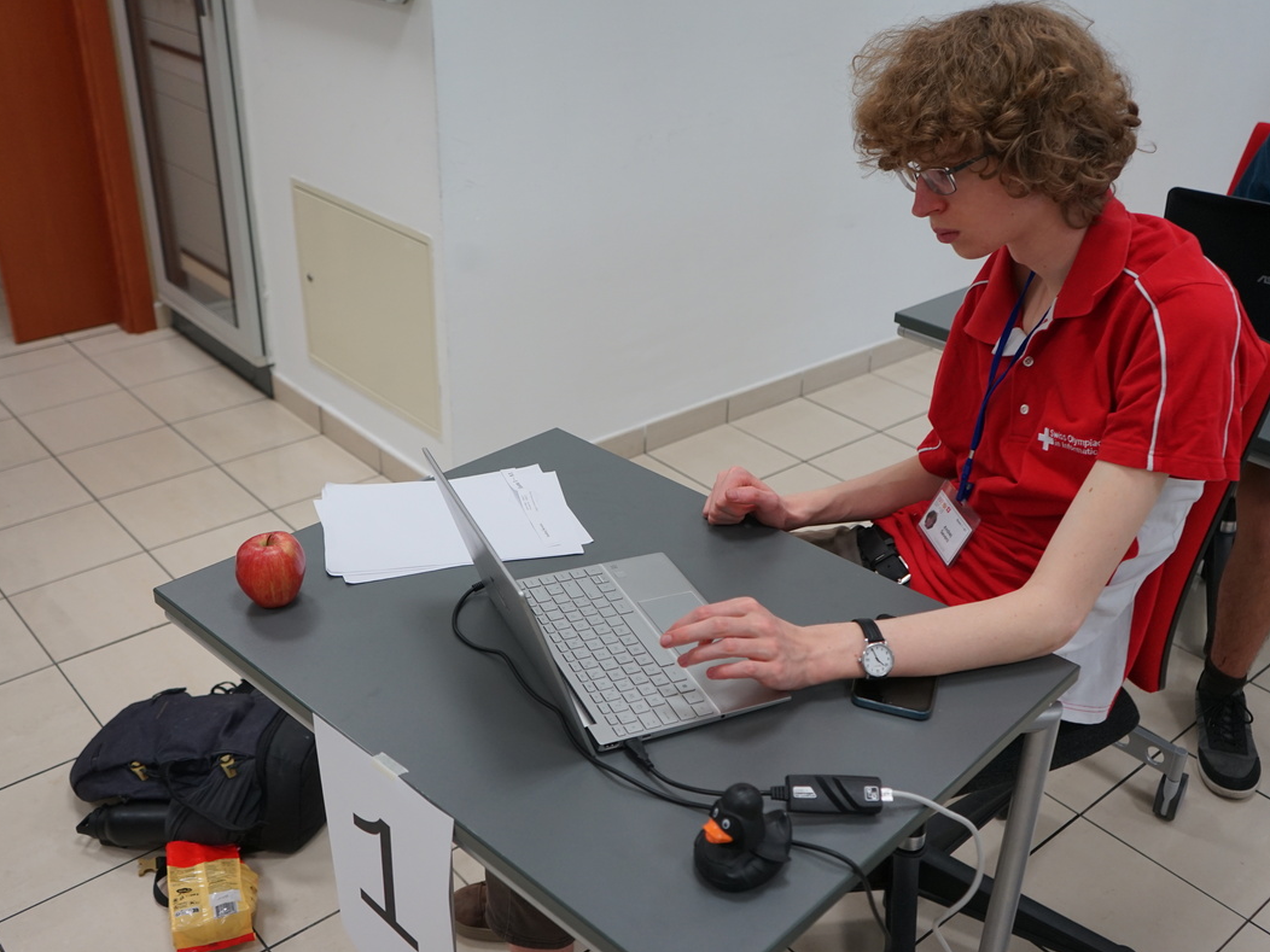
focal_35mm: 34
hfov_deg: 54.0
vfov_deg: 41.8
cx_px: 641
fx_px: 1247
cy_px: 472
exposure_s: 1/160
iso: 800
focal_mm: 31
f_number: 4
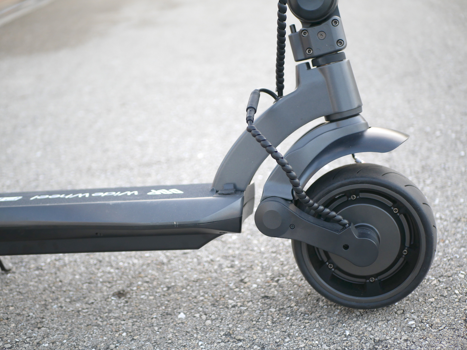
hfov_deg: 38.2
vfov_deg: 29.1
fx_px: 675
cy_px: 175
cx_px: 234
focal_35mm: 50
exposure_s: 1/320
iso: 200
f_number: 1.7
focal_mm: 25
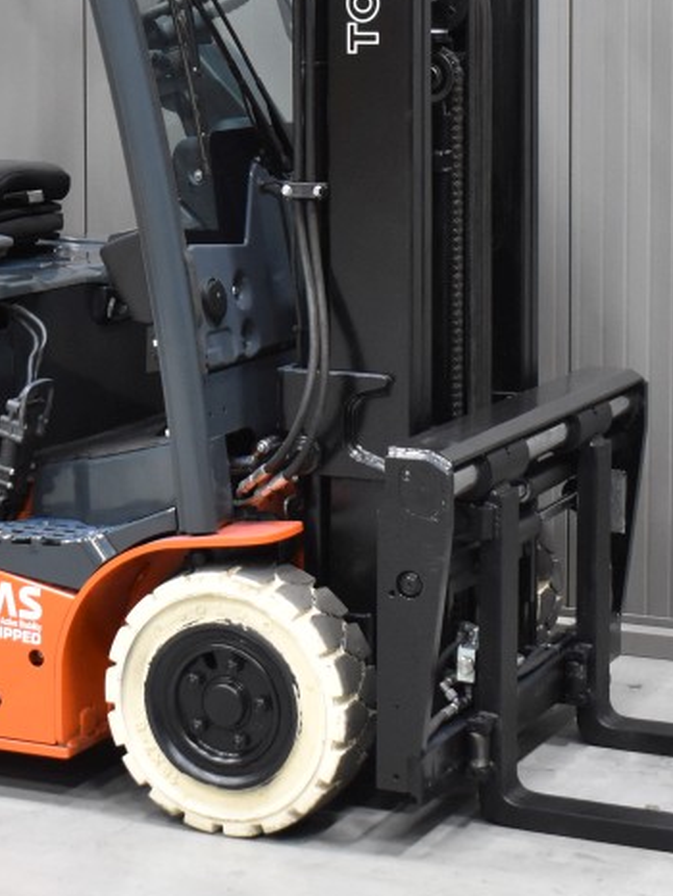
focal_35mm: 100
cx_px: 181
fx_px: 2596
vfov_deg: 19.4
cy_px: 171
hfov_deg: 14.7
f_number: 4
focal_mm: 27
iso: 1600
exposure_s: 1/40
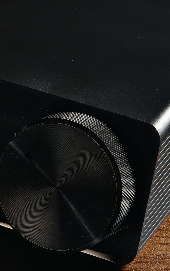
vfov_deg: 7.7
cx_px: 10
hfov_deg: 4.8
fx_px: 2024
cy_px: 97
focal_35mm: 273
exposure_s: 1/50
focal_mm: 15.38
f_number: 2.6
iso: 2000
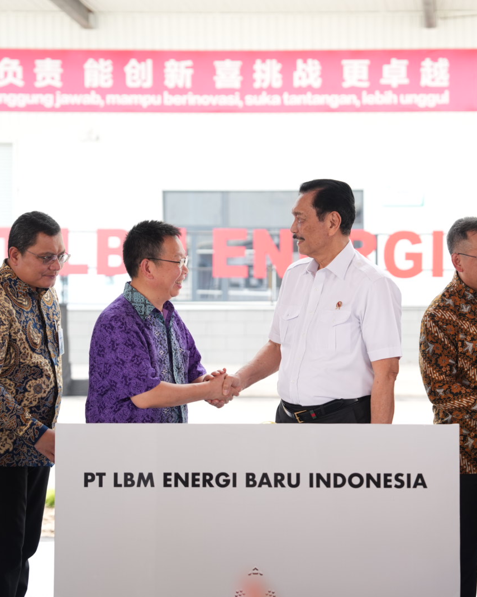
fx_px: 1430
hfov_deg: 18.8
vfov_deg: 23.6
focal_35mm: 81
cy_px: 297
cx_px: 368
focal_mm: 57
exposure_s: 1/640
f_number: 2.8
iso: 500
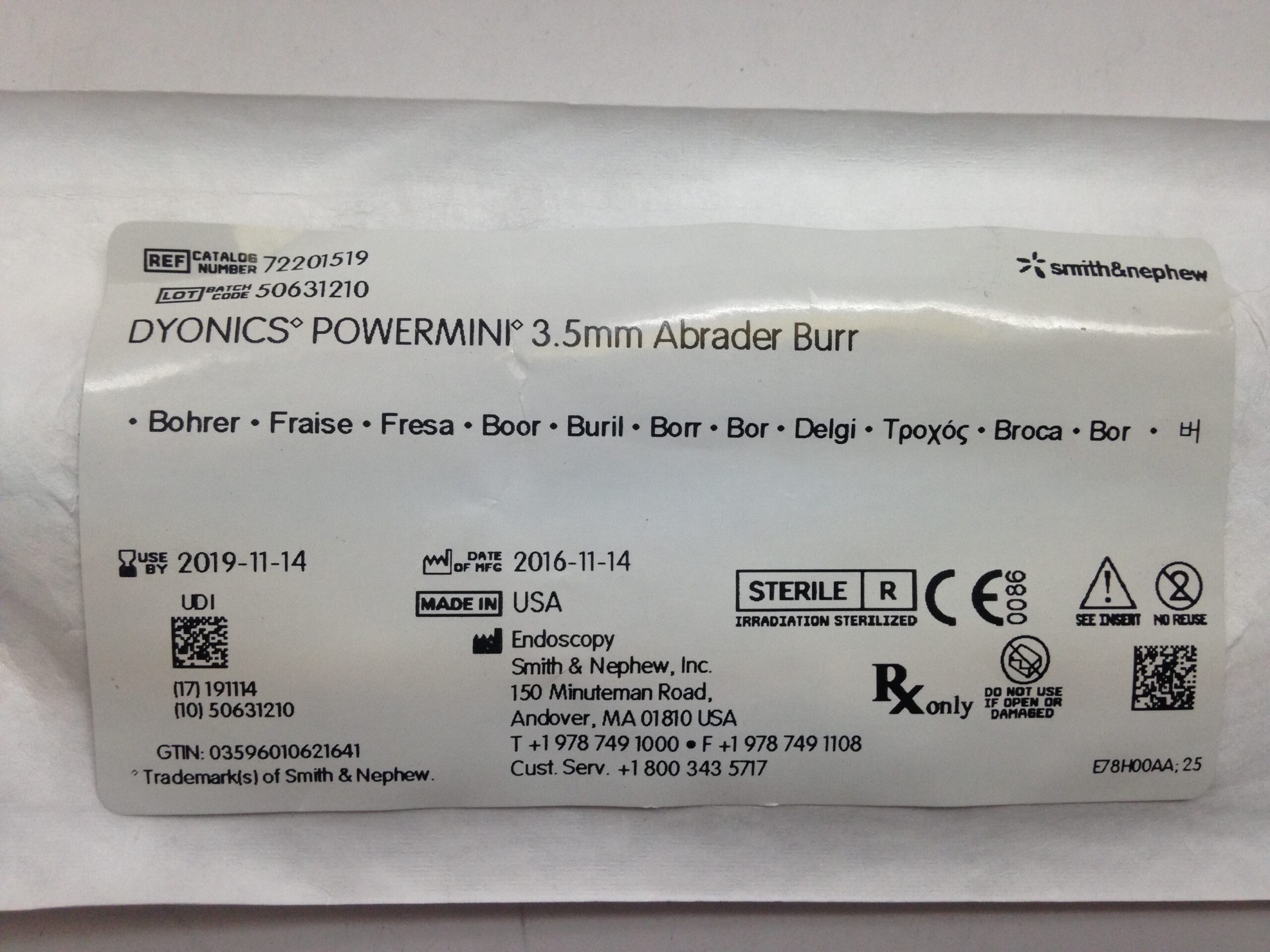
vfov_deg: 42.9
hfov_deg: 55.4
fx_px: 1211
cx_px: 635
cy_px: 476
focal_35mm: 33
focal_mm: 4.12
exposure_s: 1/120
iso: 80
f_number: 2.4
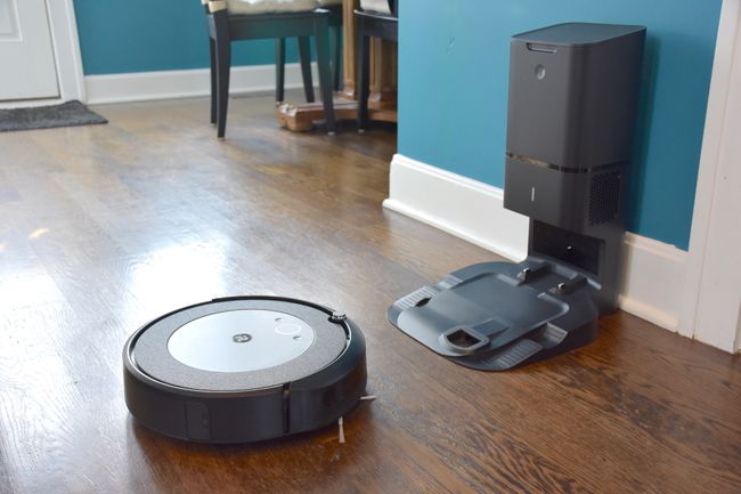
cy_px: 247
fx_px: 802
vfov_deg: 34.2
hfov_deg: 49.6
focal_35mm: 39
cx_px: 370
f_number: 4.5
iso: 800
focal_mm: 26
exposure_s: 1/80
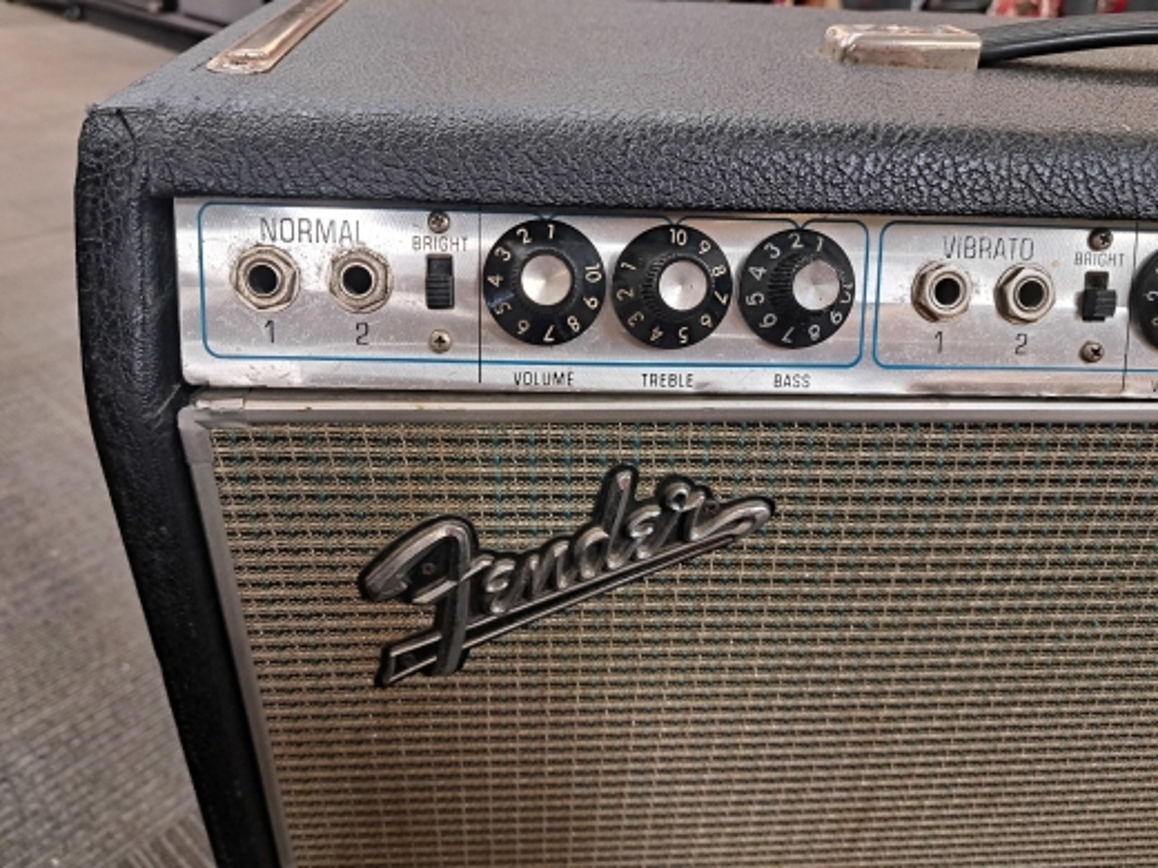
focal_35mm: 24
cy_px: 434
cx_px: 579
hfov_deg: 71.6
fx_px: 803
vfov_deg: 56.8
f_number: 1.8
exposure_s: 1/60
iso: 320
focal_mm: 5.23
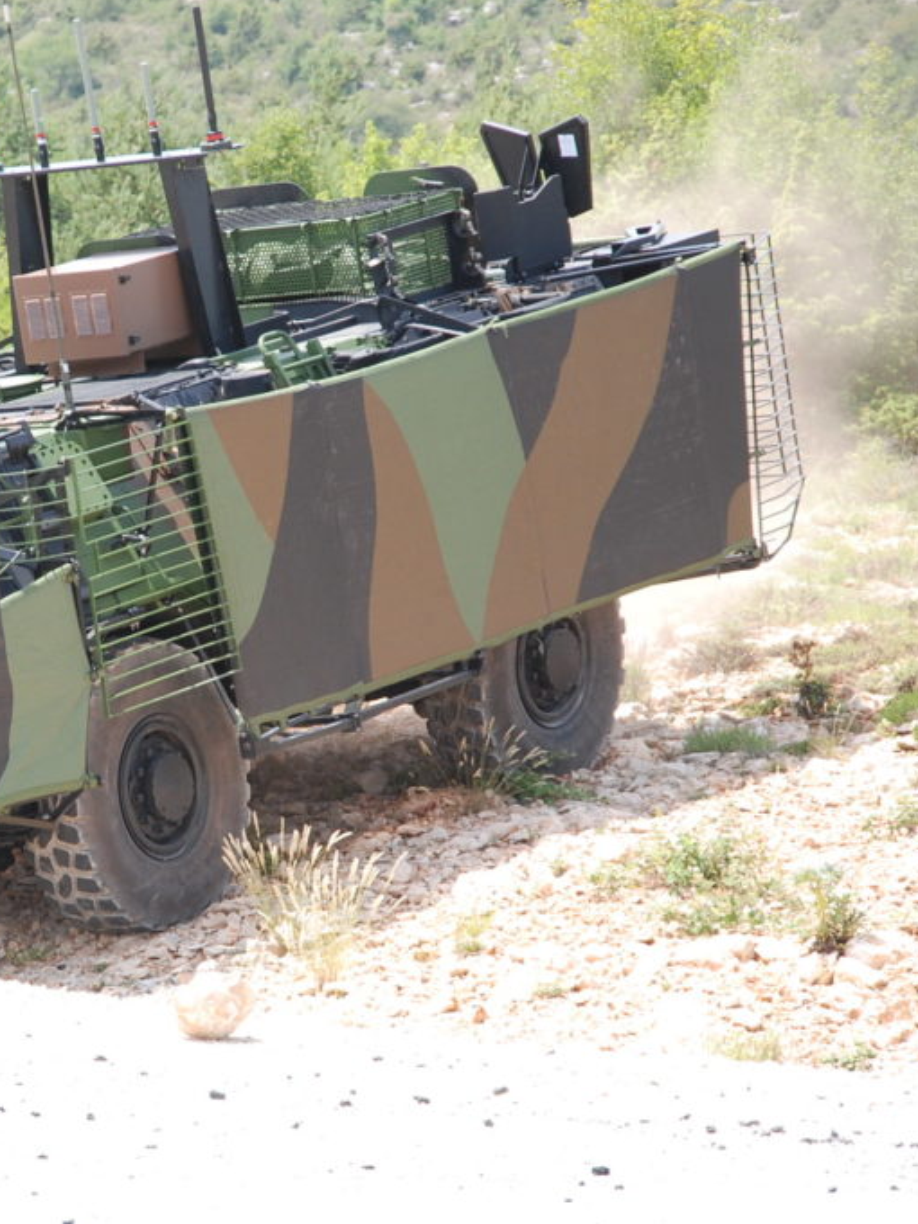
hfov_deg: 6.2
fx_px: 8451
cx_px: 121
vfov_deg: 8.3
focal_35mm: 239
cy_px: 609
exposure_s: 1/500
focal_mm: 110
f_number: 5.6
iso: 400
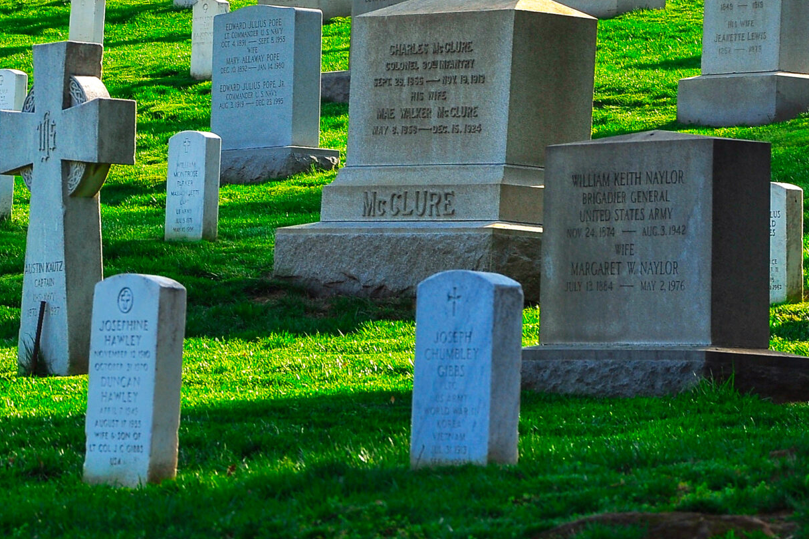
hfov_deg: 7.1
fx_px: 6516
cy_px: 3
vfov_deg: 4.7
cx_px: 225
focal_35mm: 290
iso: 100
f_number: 7.1
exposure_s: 1/200
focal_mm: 92
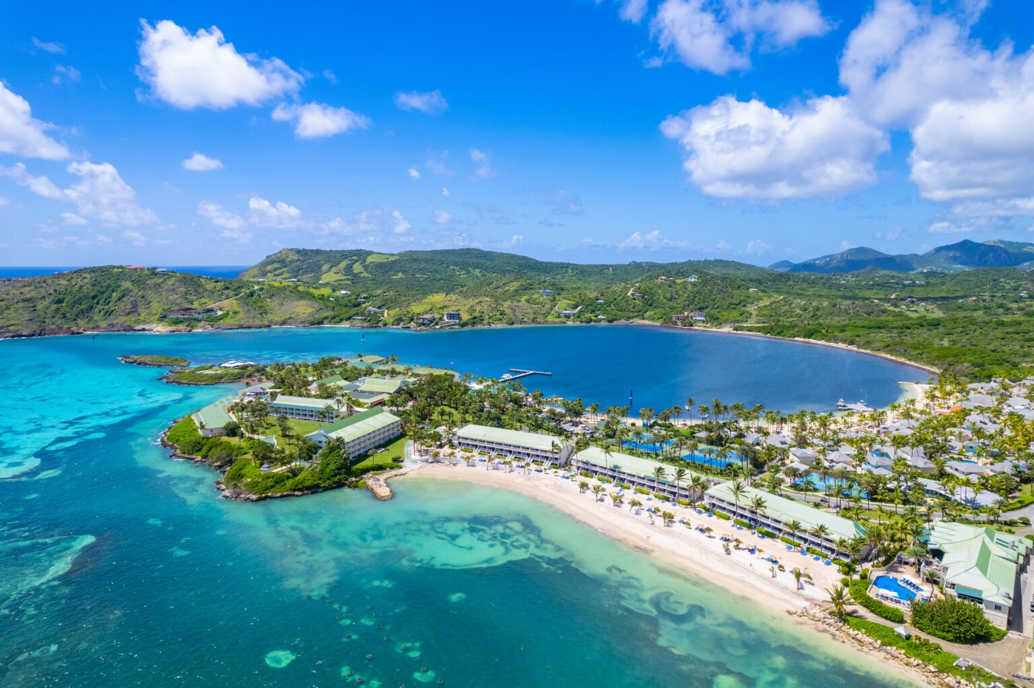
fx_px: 632
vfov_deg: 57.2
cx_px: 517
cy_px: 344
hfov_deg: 78.6
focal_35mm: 22
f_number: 2.8
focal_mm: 8.38
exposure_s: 1/2000
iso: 100
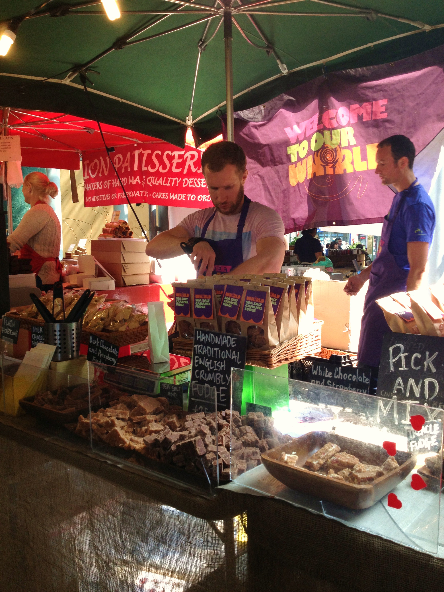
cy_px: 296
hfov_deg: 40.7
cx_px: 222
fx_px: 599
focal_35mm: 35
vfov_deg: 52.6
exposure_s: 1/120
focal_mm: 4.28
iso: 50
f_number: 2.4
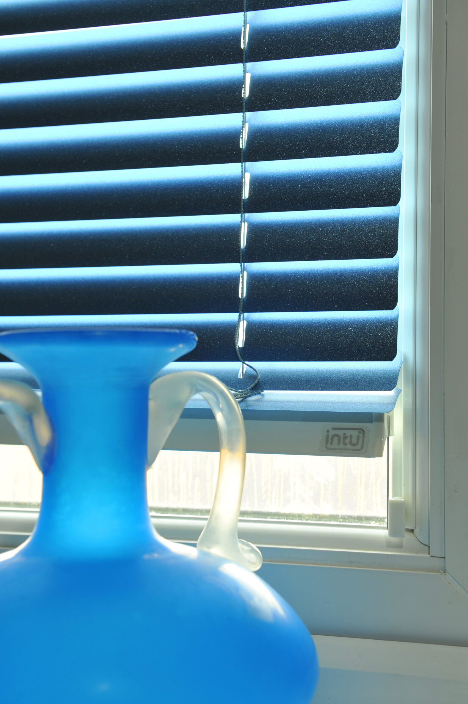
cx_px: 234
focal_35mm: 58
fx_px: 1133
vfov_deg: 34.5
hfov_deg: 23.3
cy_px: 352
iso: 250
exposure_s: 1/20
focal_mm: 58
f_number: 7.1
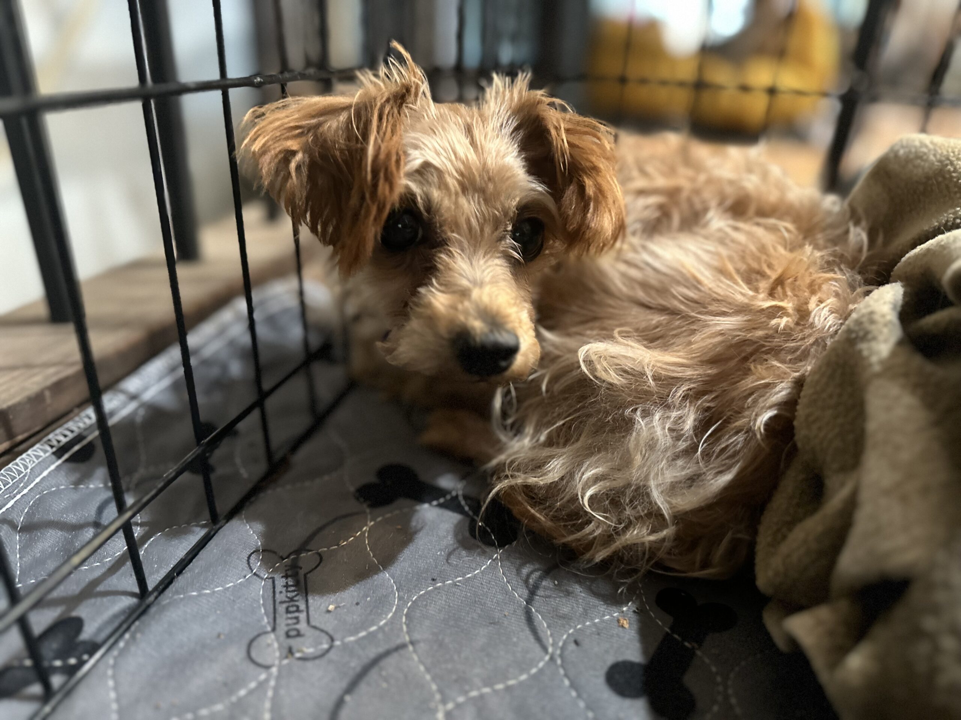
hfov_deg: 71.6
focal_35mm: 24
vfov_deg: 56.8
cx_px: 480
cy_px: 360
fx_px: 666
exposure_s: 1/30
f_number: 1.78
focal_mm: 6.86
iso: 1000
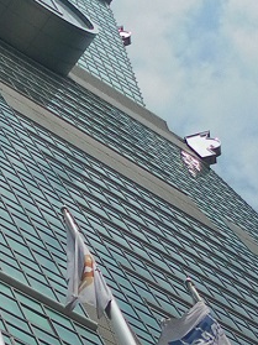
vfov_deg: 14.2
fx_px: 1362
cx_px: -119
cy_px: 327
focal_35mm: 137
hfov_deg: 10.5
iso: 80
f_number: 8
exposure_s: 1/400
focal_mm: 4.9
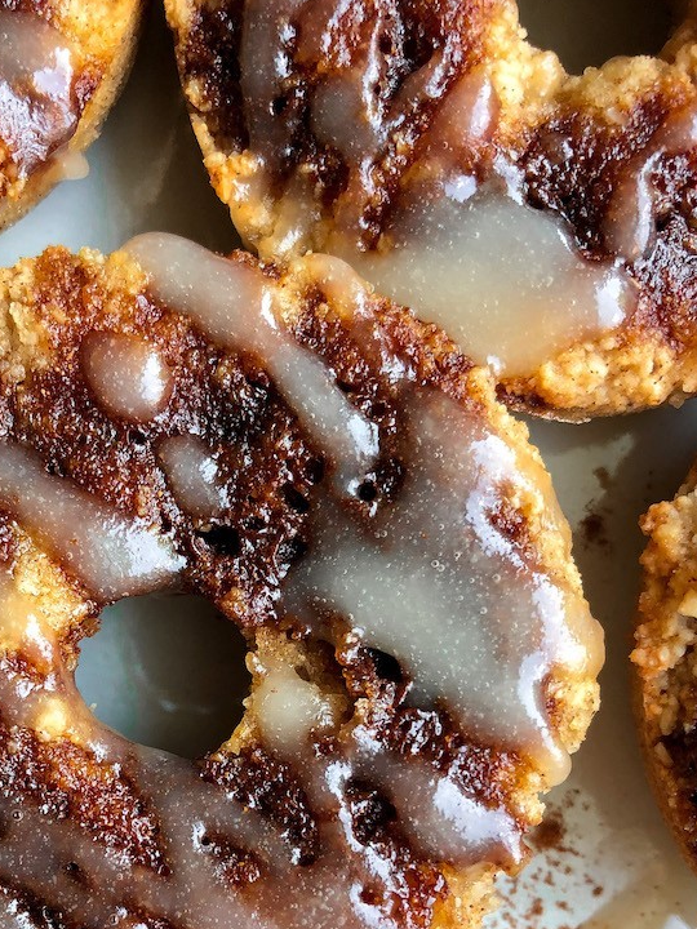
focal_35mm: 42
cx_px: 196
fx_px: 1128
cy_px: 679
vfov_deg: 43.6
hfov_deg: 33.8
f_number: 1.8
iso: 25
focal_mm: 3.99
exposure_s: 1/30
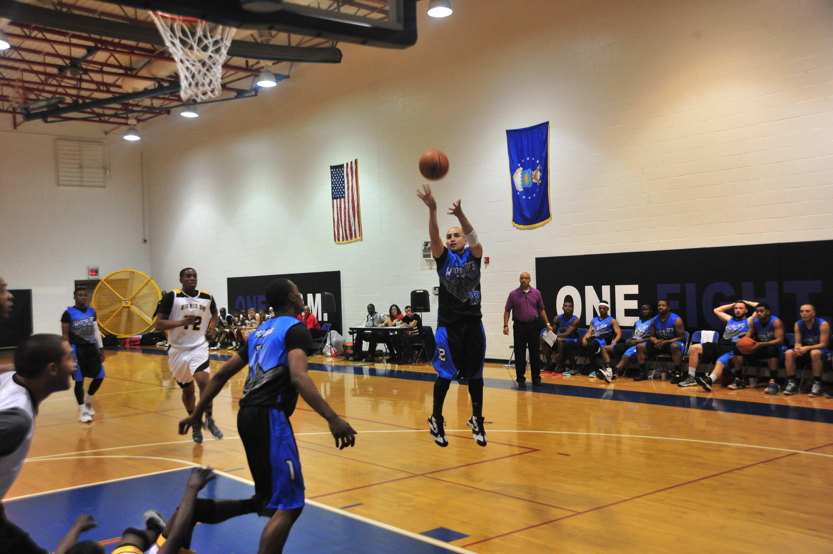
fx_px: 879
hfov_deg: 50.7
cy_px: 277
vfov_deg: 35.0
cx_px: 416
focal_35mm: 38
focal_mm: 38
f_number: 5
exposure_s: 1/125
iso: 2000
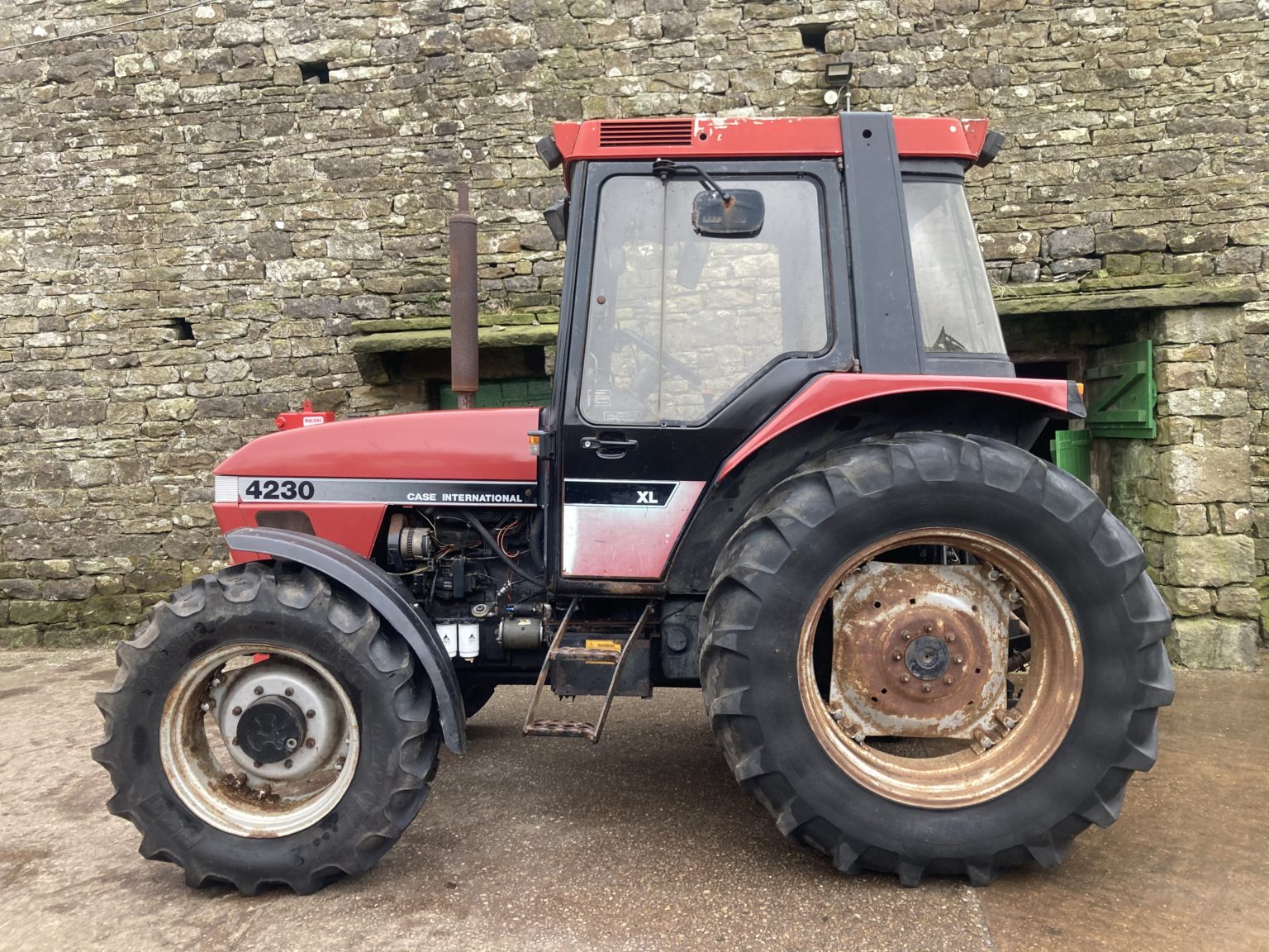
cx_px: 634
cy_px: 476
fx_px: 1026
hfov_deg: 63.4
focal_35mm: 28
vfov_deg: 49.7
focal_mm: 3.99
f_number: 1.8
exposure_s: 1/121
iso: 64
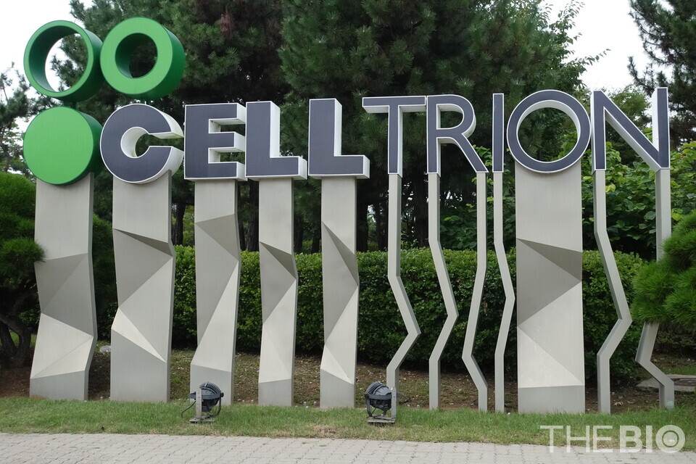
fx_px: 909
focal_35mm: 47
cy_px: 232
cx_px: 348
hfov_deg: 41.9
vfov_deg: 28.6
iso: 1600
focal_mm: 17.59
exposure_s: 1/640
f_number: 4
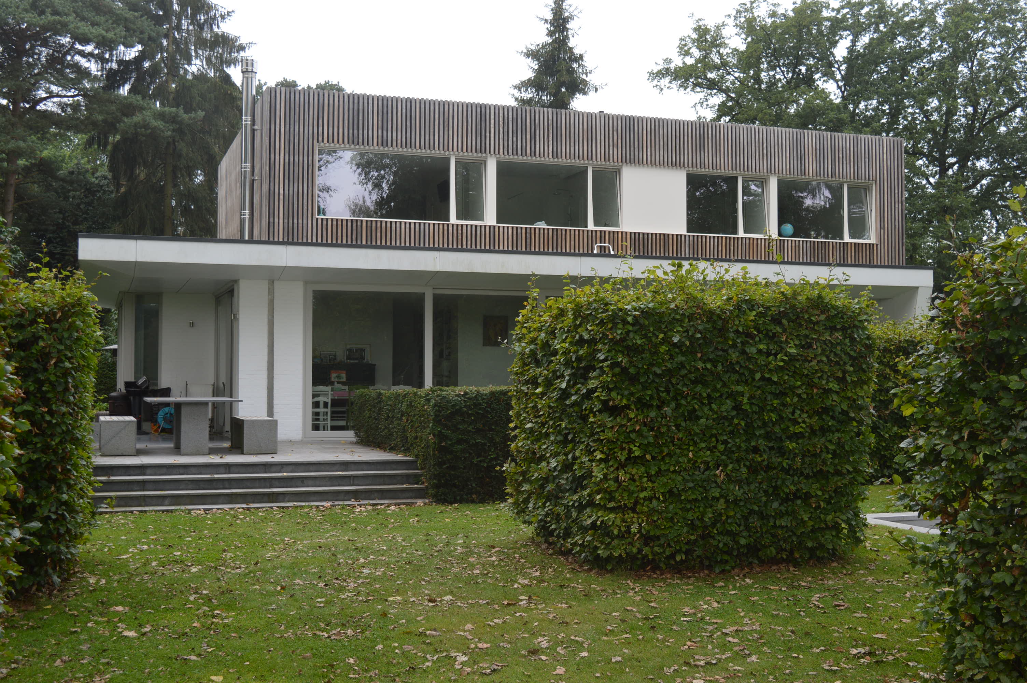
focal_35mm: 40
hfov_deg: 48.0
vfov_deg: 33.0
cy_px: 342
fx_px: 1154
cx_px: 514
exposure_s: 1/125
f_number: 5.6
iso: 110
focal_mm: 27
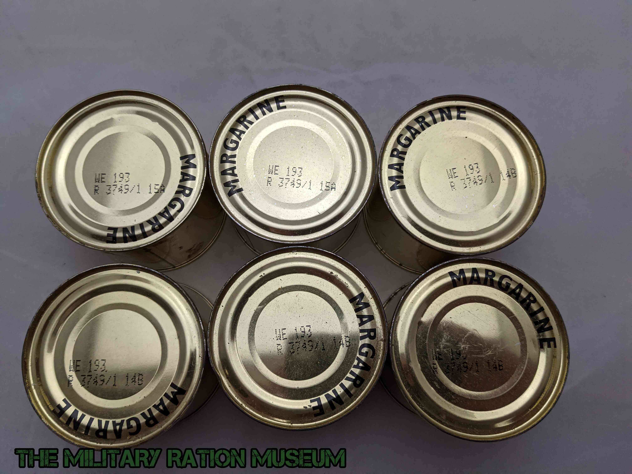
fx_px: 493
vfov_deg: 51.4
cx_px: 316
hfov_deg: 65.3
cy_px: 237
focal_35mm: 27
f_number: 1.73
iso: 556
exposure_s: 1/3906
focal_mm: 4.38
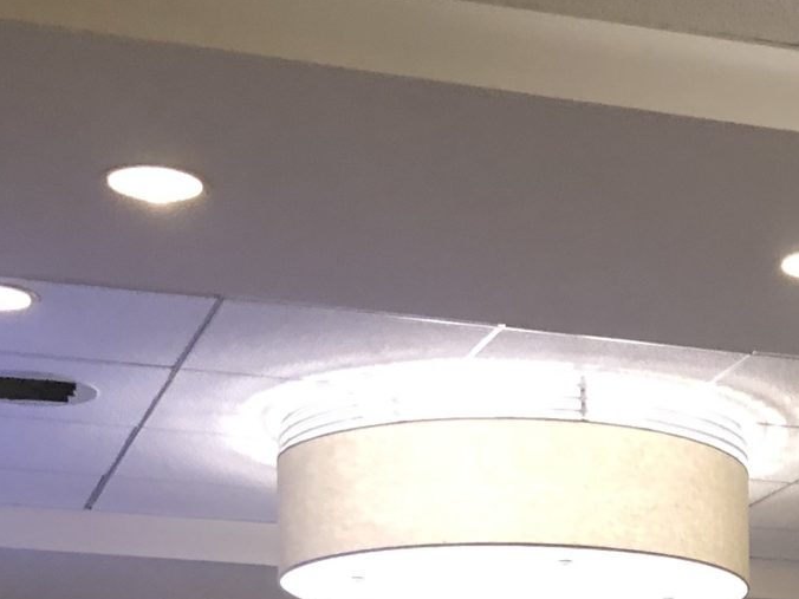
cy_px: 1051
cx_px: 791
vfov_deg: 12.8
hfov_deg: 18.1
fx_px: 2447
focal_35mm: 106
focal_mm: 3.99
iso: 64
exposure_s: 1/15
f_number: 1.8
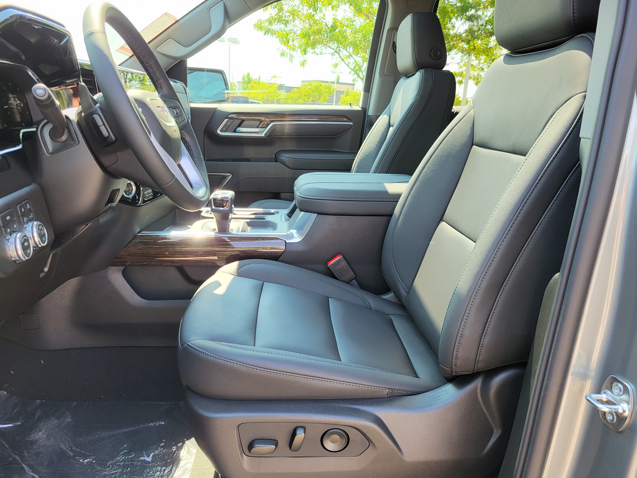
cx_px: 318
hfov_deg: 67.3
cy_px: 239
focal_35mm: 26
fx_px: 478
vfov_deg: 53.1
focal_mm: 5.4
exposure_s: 1/145
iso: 40
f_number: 1.8
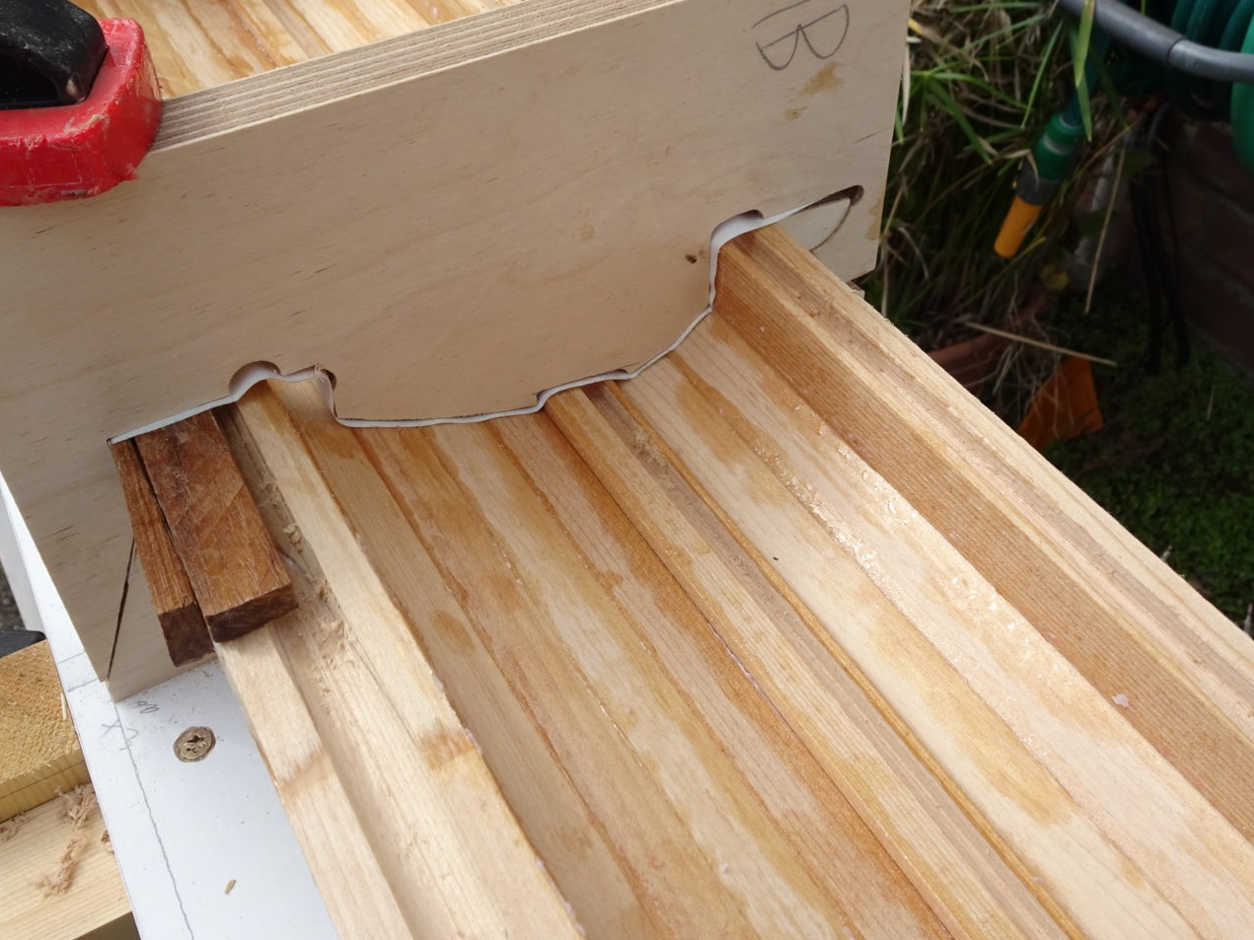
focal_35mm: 34
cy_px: 355
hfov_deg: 53.9
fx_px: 1232
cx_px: 579
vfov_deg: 41.5
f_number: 3.5
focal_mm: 4.1
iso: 80
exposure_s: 1/640
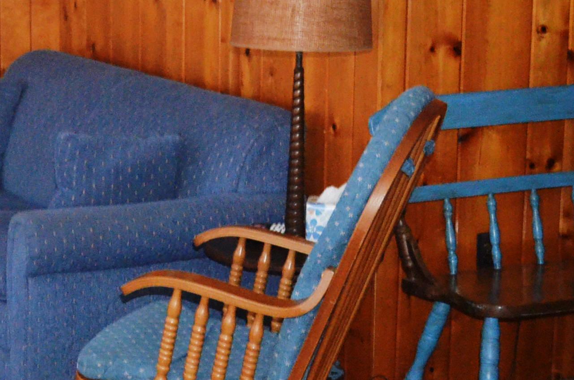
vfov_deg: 13.1
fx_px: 1655
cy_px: 126
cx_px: -105
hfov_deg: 18.7
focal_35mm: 104
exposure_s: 1/60
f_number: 4
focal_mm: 24
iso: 3200
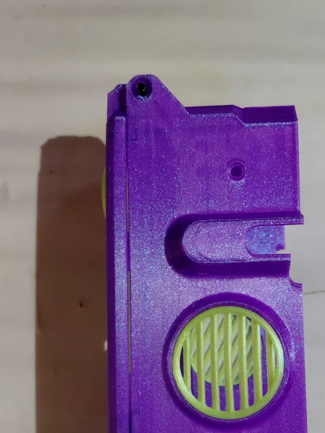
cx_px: 218
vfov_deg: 50.3
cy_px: 293
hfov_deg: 39.2
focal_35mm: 36
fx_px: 450
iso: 400
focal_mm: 4.69
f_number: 1.8
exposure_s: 1/40
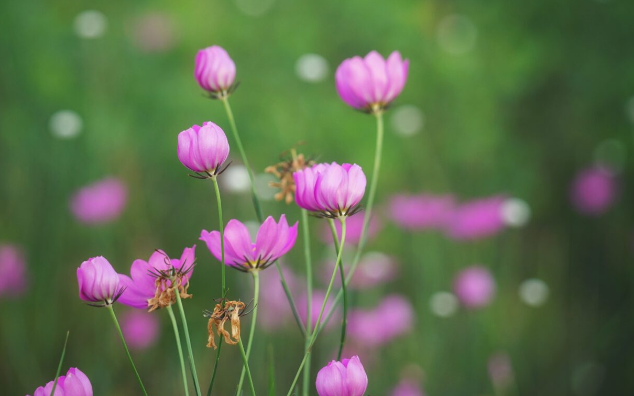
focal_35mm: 292
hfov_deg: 7.2
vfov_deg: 4.5
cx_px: 289
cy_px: 166
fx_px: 5039
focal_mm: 225.5
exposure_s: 1/160
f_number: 5.6
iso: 400
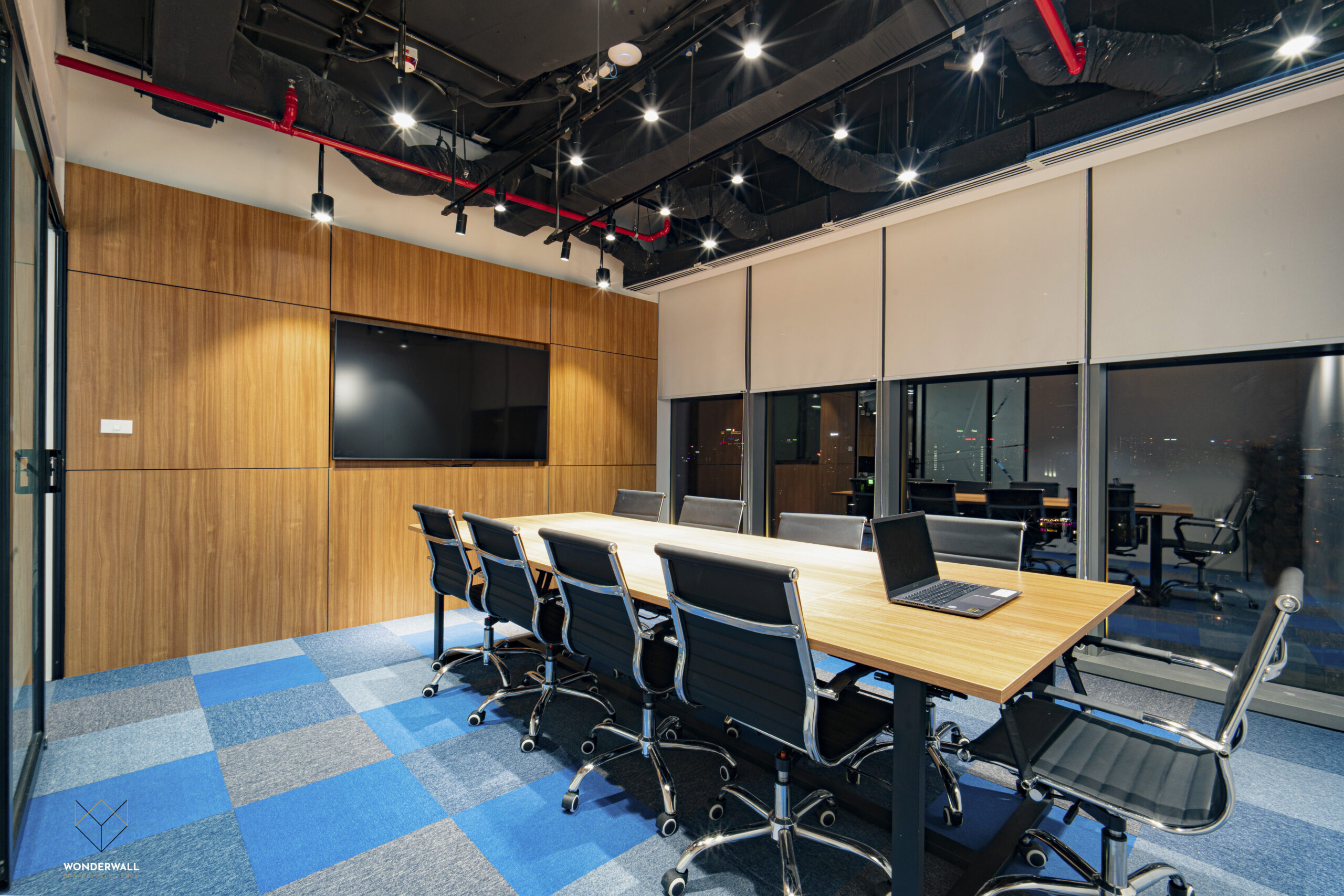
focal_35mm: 15
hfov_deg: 100.4
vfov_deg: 77.3
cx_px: 672
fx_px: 560
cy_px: 448
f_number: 16
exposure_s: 2
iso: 200
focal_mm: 15
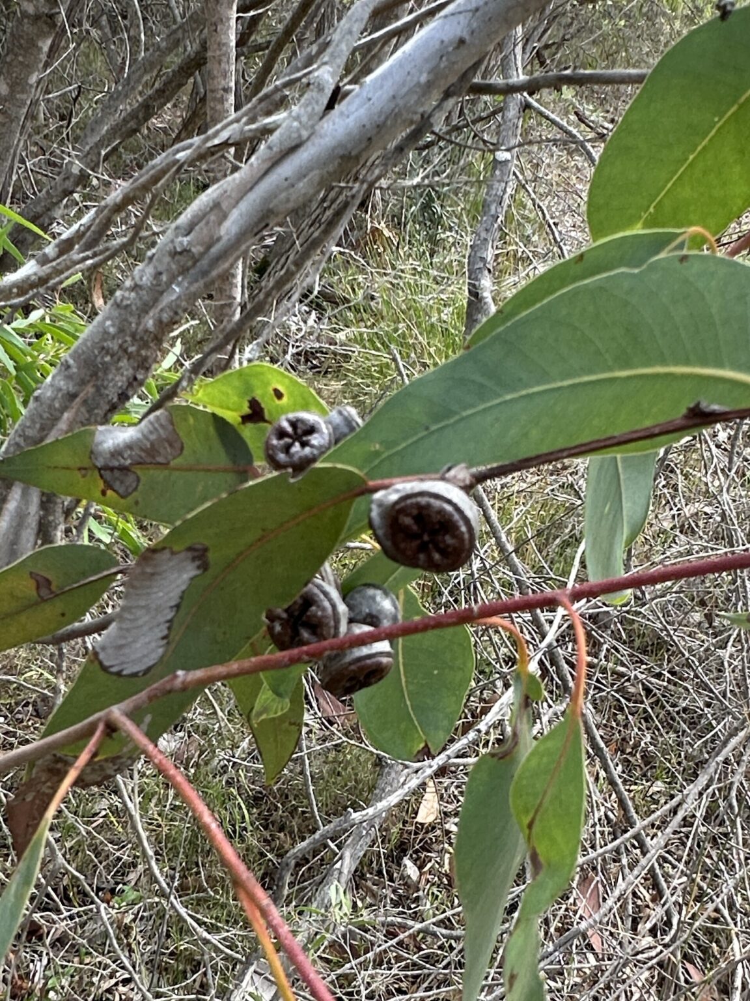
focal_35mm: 42
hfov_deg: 34.3
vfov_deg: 44.8
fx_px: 1213
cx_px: 375
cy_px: 500
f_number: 2.2
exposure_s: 1/121
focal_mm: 2.22
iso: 80
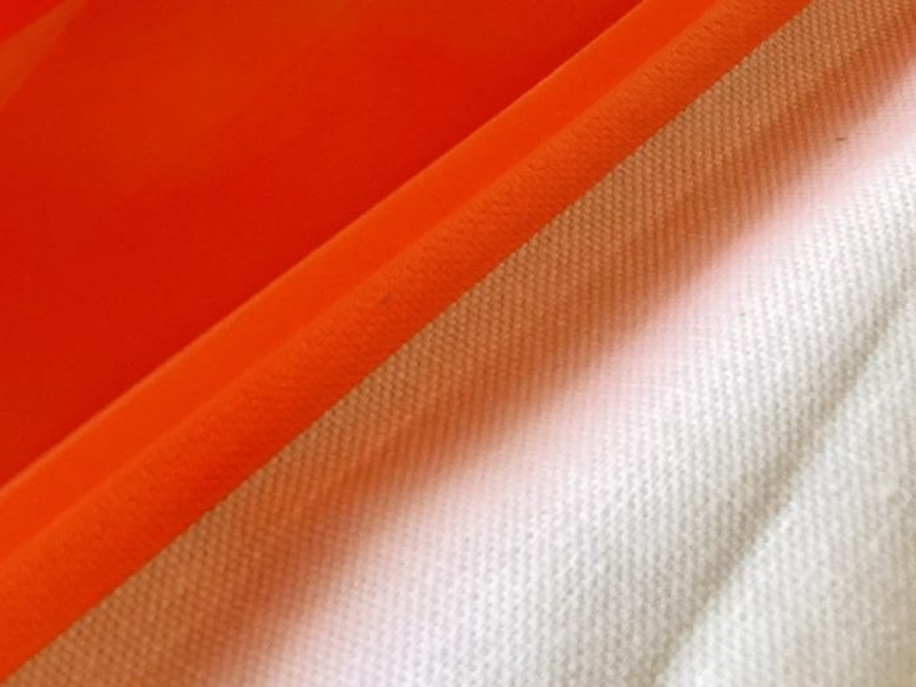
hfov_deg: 21.9
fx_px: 2169
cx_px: -208
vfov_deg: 17.6
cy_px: 21
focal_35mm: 82
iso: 64
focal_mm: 3.99
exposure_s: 1/60
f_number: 1.8
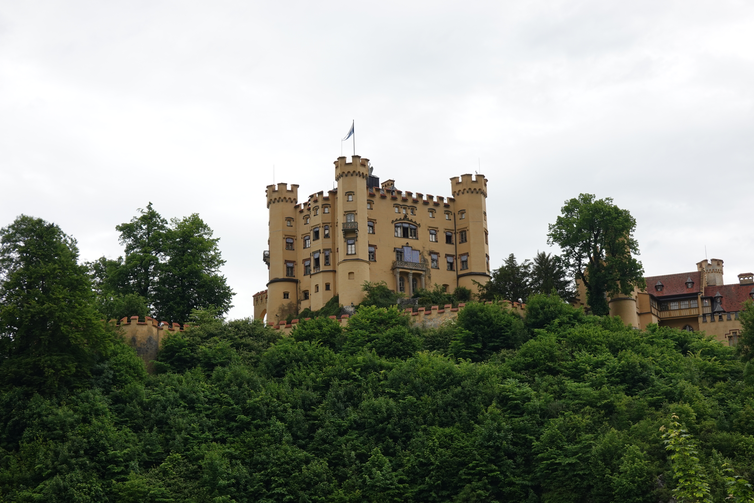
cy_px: 252
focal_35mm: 60
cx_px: 377
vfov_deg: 22.6
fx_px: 1257
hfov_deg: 33.4
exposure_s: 1/160
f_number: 4
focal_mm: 22
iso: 125
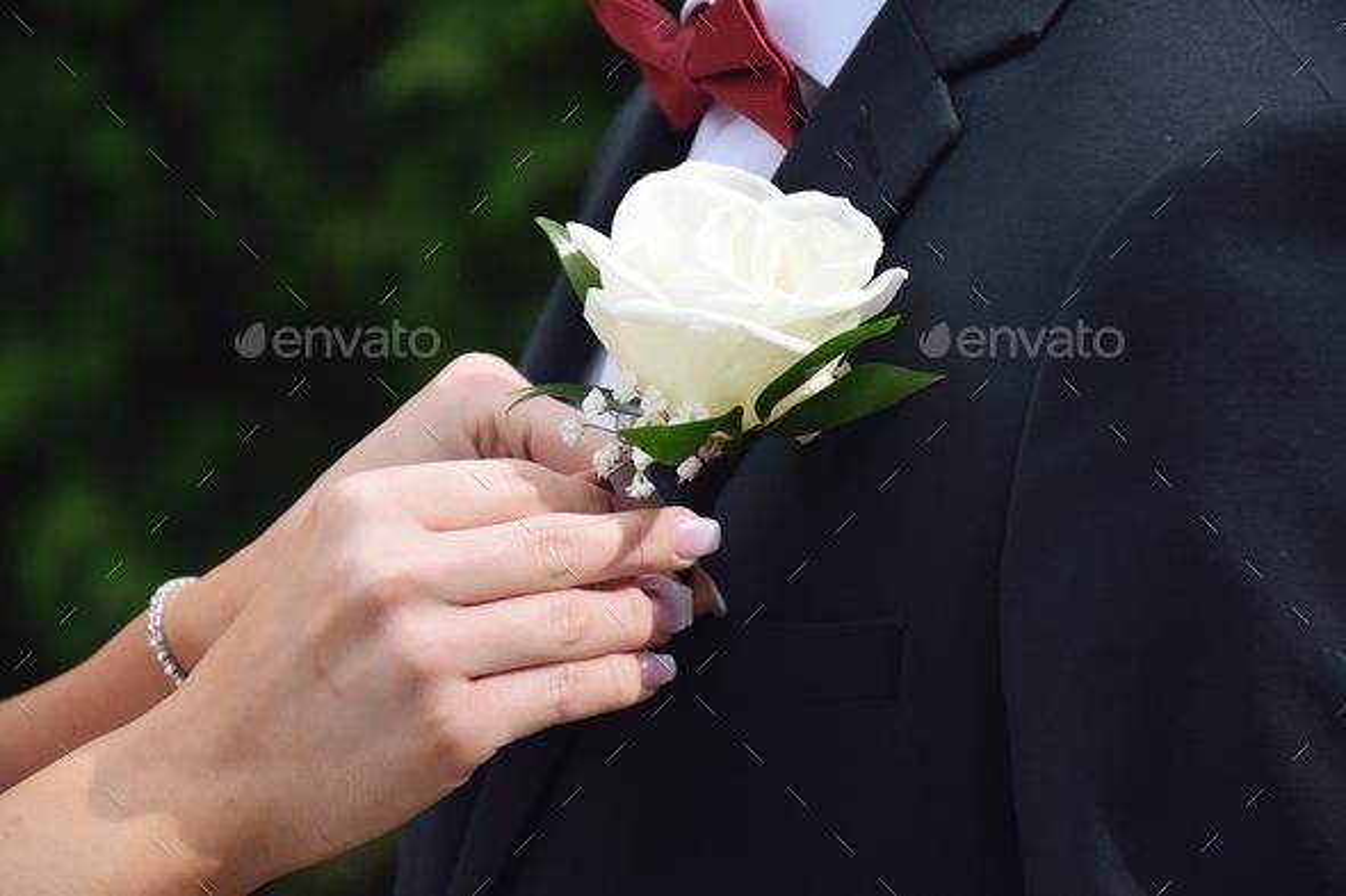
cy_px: 448
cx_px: 673
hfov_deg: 9.8
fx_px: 7849
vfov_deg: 6.5
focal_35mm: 210
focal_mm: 140
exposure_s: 1/1000
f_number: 5.6
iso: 800
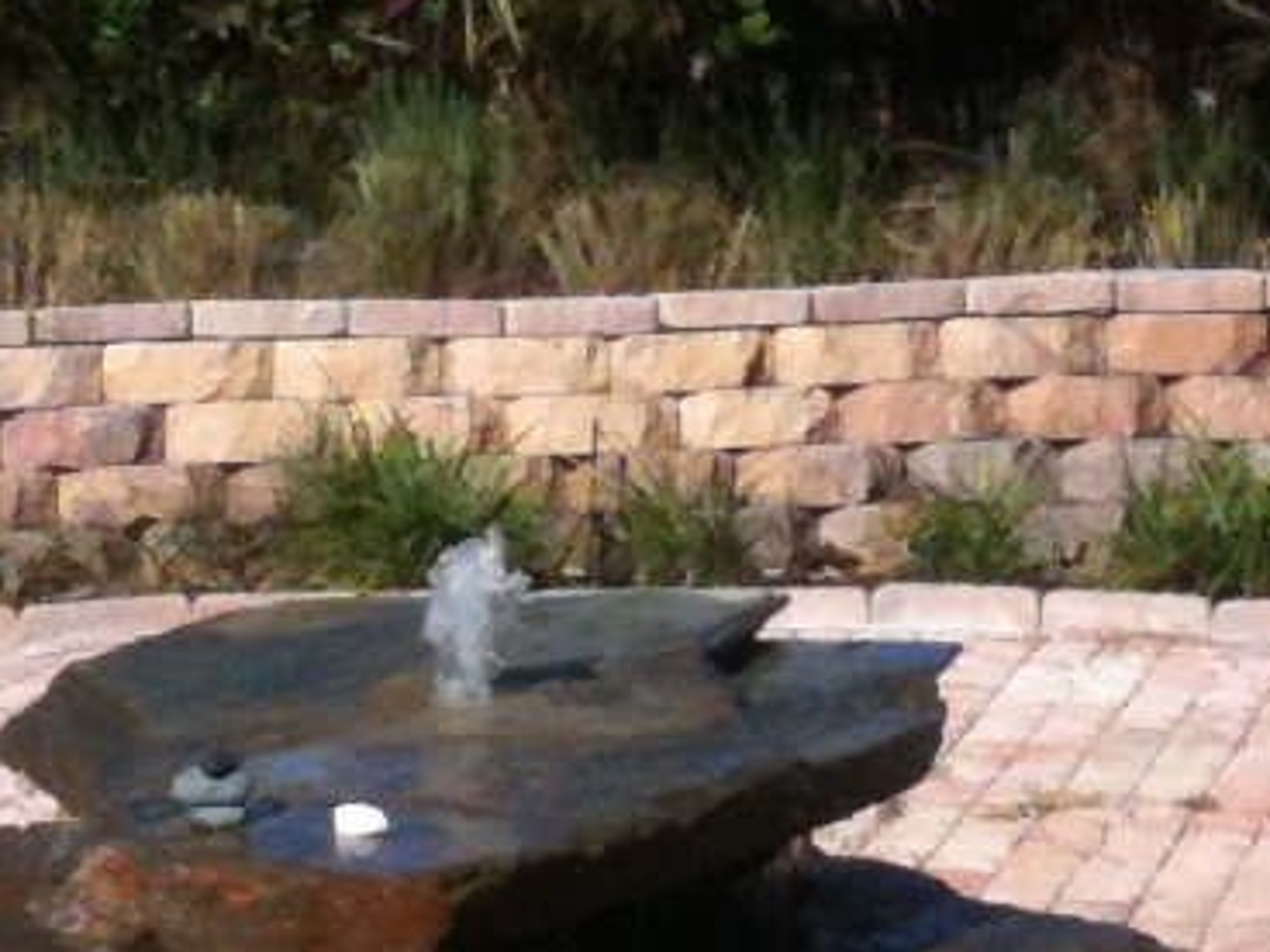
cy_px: -314
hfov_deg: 10.1
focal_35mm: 195
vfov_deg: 7.5
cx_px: 880
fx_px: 7154
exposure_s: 1/1259
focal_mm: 3.85
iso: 64
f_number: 2.8
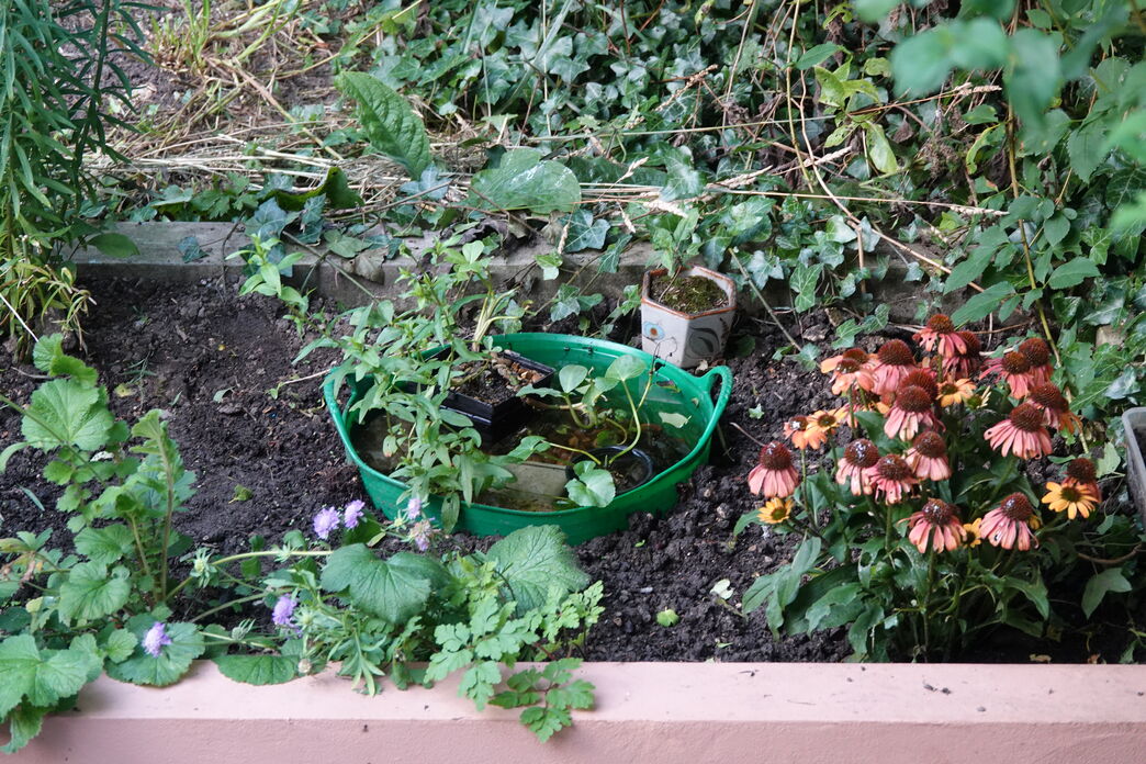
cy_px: 382
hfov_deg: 12.9
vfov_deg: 8.6
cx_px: 573
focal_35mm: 159
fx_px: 5061
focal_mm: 58.29
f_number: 4
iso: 800
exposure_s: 1/30
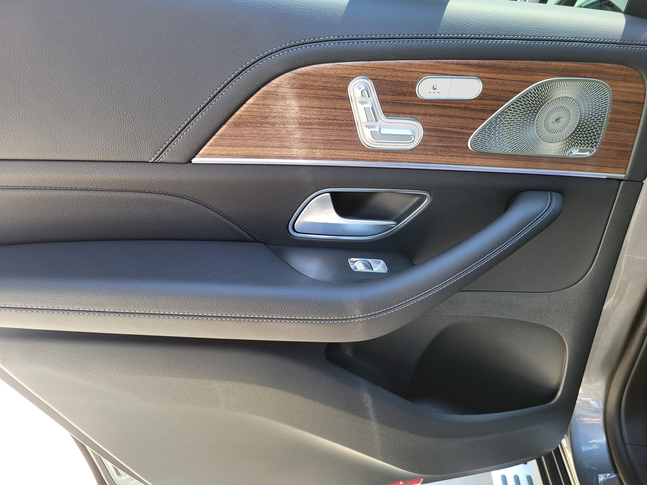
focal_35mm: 26
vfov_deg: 53.1
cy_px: 242
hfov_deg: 67.3
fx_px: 486
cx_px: 324
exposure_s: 1/120
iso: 64
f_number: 1.8
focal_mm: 5.4
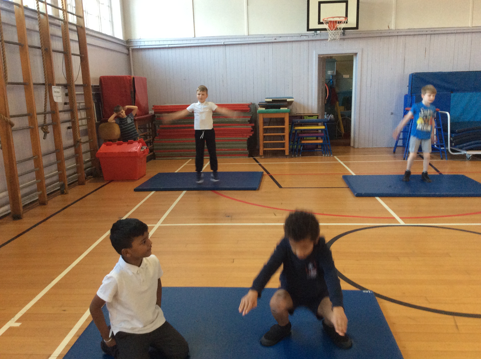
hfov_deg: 56.9
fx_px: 444
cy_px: 180
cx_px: 240
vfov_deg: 44.1
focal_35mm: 32
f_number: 2.4
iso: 160
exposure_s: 1/25
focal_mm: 3.3
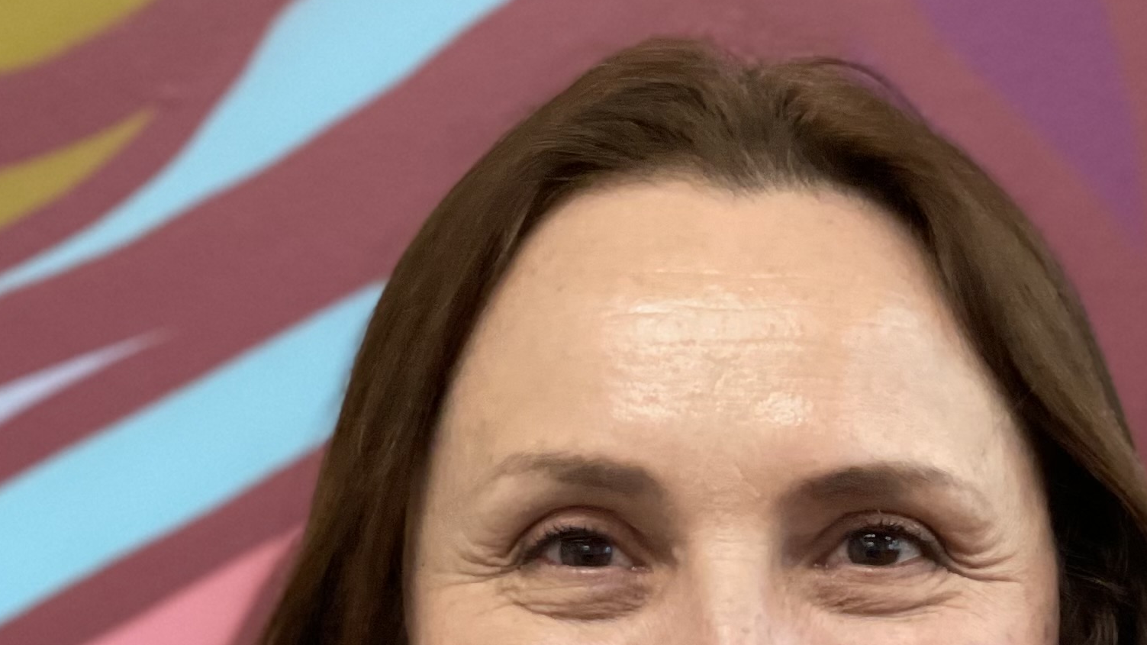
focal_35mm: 152
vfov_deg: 7.7
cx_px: 721
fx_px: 4622
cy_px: 1127
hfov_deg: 14.1
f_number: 2
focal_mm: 6
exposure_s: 1/120
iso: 250
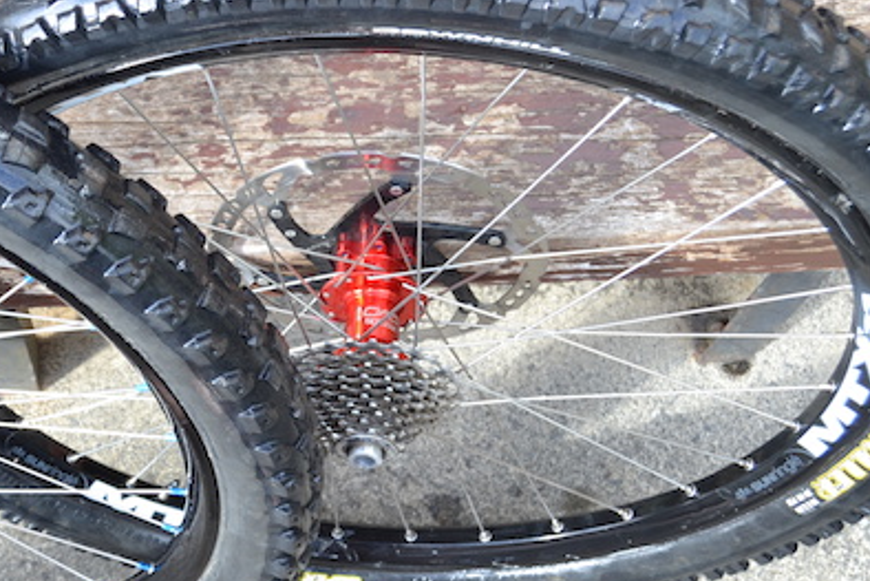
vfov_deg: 19.5
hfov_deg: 27.7
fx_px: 1693
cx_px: 77
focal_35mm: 70
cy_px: 246
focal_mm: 23
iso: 200
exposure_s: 1/60
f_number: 5.6
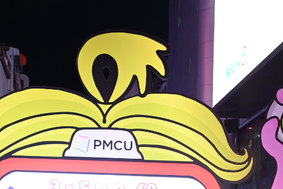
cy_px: 271
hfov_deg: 26.2
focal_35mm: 77
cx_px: 104
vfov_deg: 16.4
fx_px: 605
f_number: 4
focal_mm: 24
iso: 1600
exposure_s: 1/160
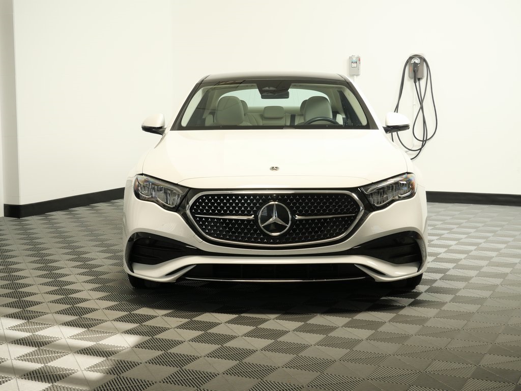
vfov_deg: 26.1
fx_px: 843
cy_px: 196
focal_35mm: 56
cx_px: 260
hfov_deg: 34.3
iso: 250
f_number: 5.6
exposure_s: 1/200
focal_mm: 28
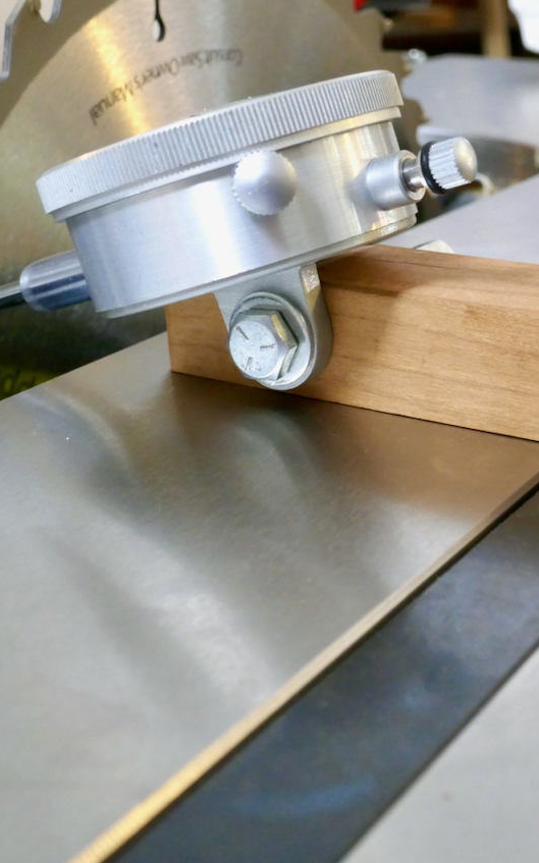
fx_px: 1340
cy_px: 432
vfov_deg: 35.7
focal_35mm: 57
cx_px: 415
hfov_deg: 22.5
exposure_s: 1/40
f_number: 5.6
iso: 1600
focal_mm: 13.6
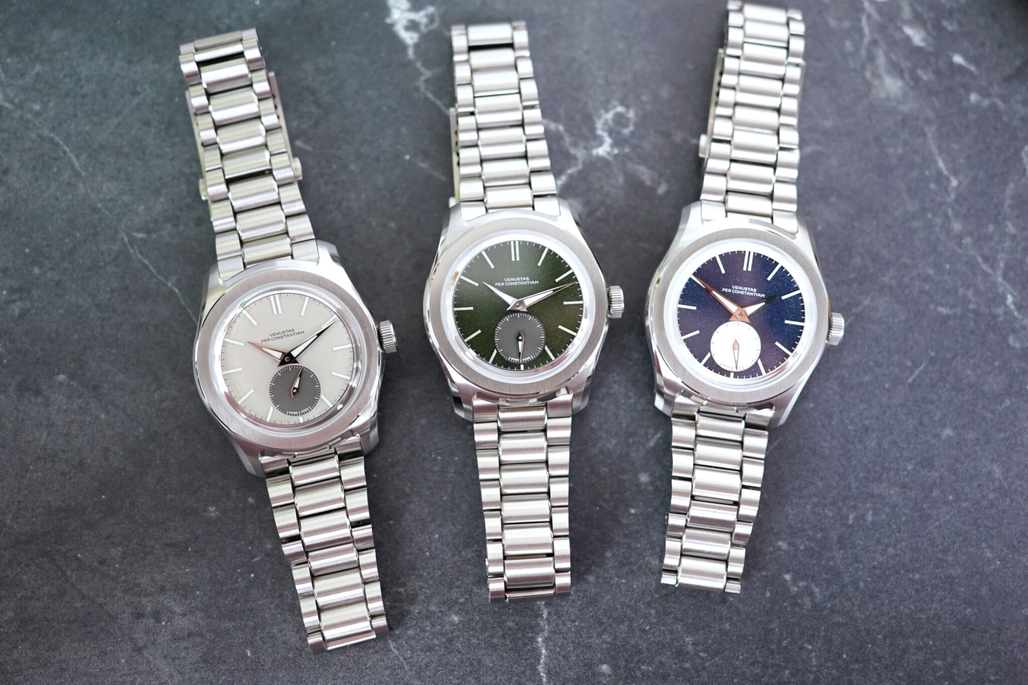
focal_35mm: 35
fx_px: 999
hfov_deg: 54.4
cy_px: 342
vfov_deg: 37.8
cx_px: 514
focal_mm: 35
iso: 2500
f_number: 2.8
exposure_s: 1/125
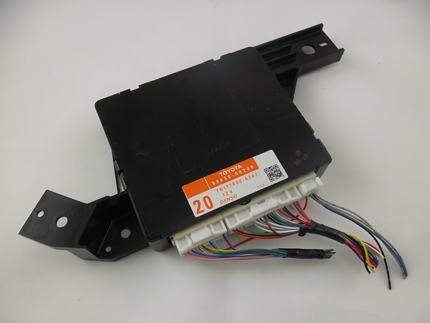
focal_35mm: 27
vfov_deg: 51.4
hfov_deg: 65.3
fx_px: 335
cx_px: 215
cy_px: 162
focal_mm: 4.9
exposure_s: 1/50
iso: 80
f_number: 3.5
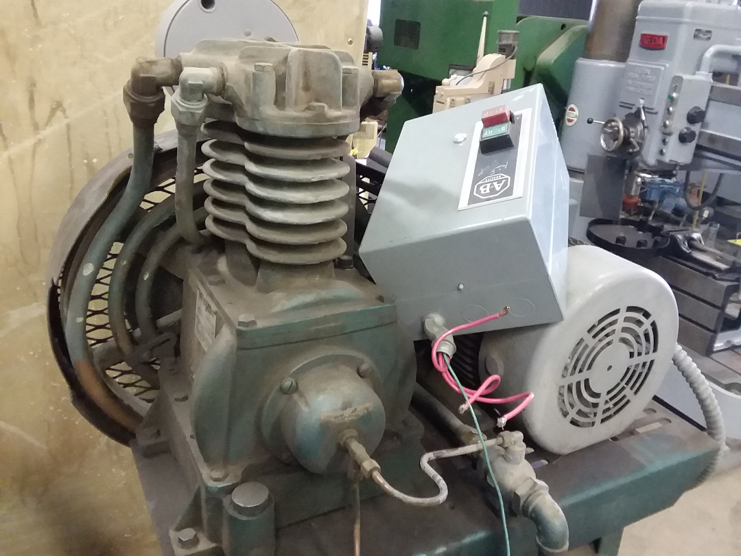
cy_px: 278
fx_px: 621
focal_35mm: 29
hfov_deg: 61.7
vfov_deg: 48.2
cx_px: 370
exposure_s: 1/17
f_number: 1.9
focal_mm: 2.47
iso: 320
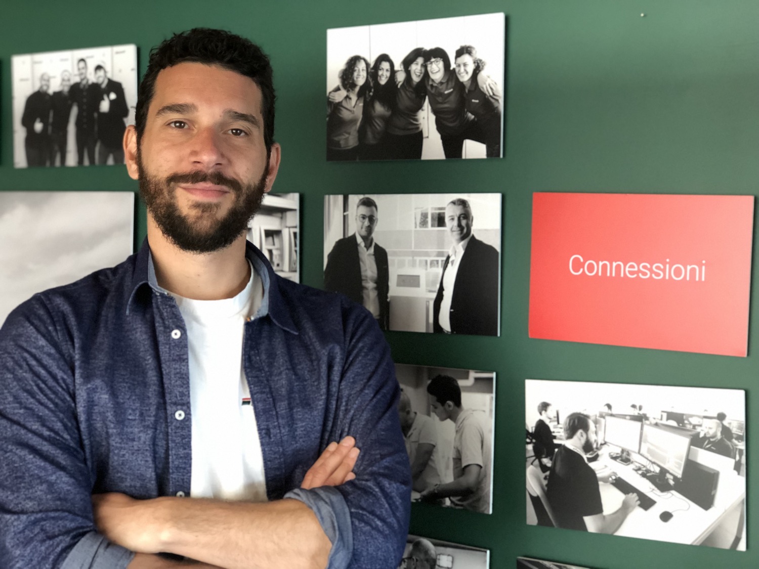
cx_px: 380
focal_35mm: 57
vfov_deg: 25.7
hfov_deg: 33.8
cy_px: 284
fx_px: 1250
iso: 400
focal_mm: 6.6
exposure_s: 1/30
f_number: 2.8
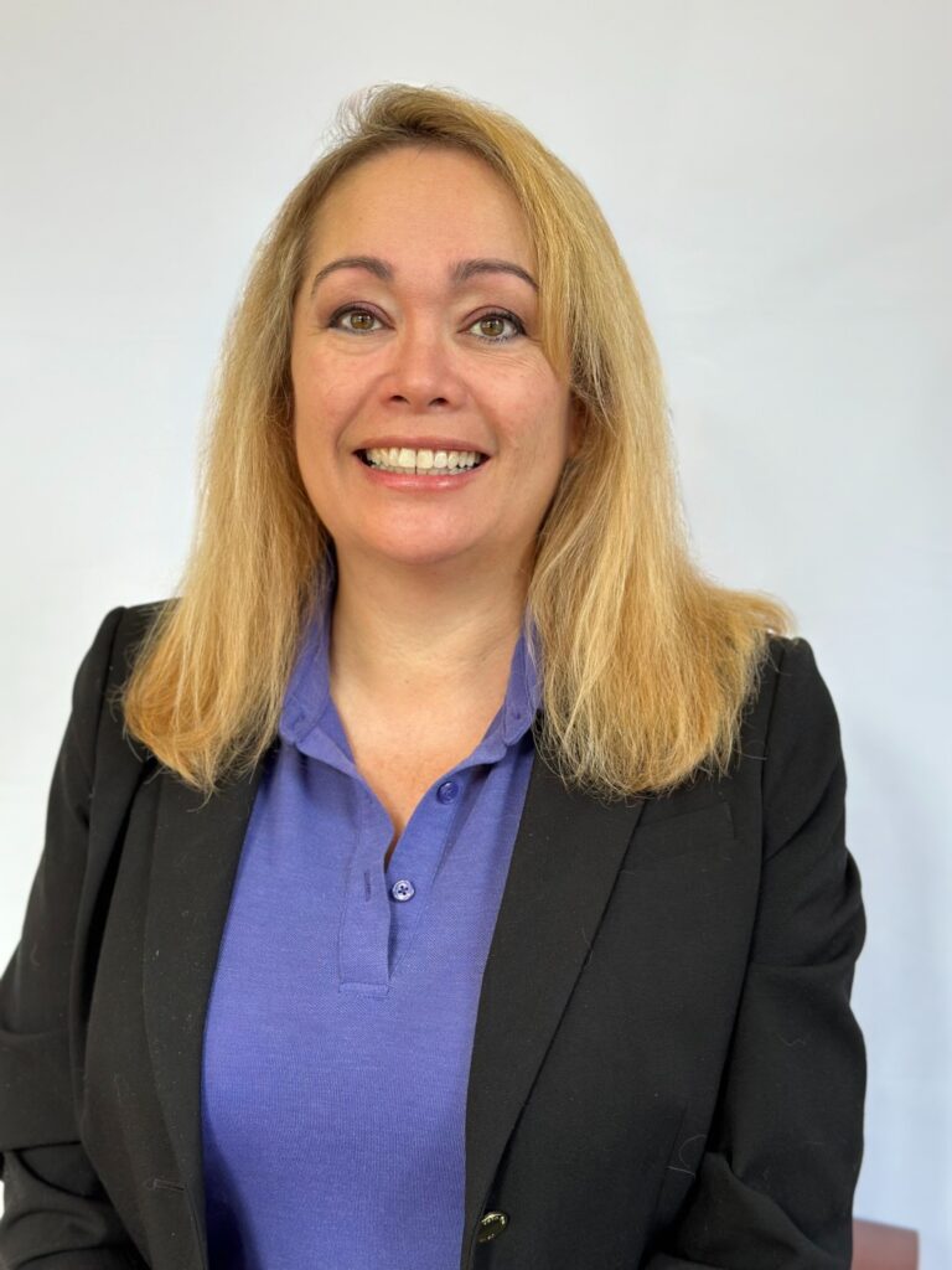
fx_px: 1760
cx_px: 476
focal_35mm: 48
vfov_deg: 39.7
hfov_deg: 30.3
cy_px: 635
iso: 80
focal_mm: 6.86
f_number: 1.78
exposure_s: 1/155
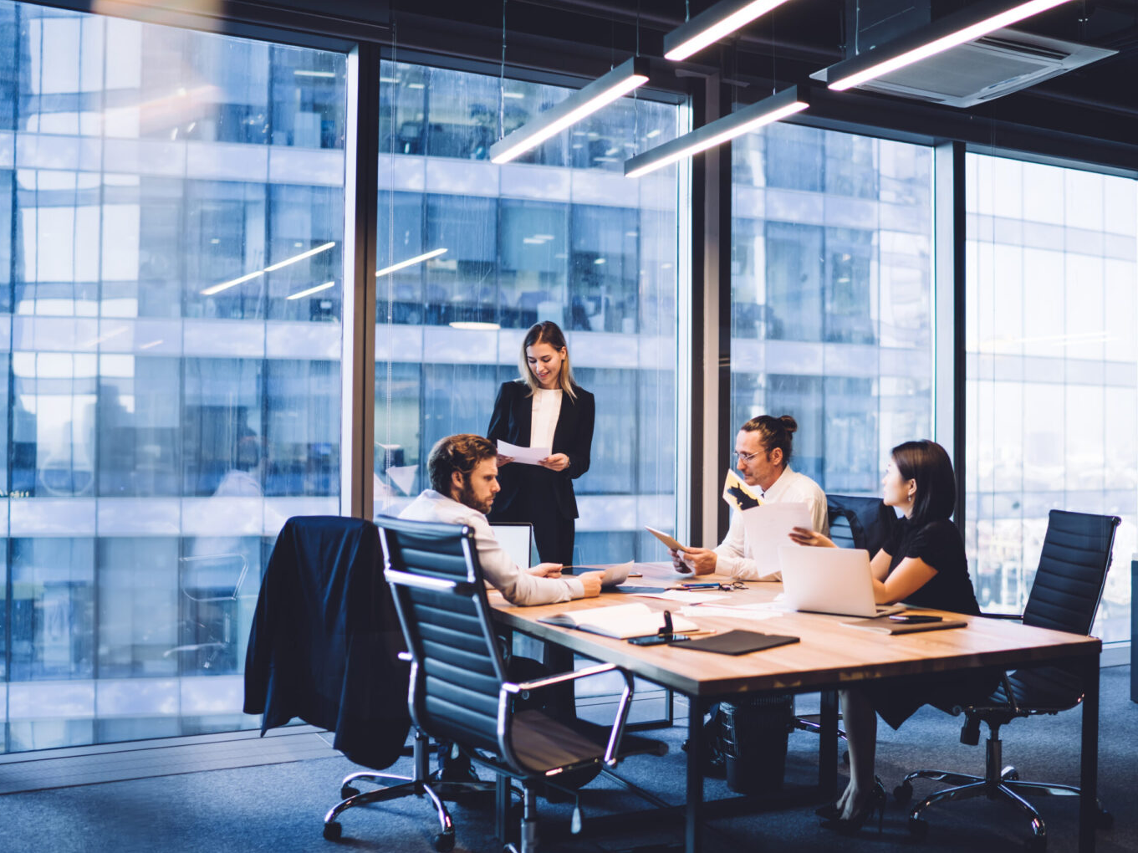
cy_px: 428
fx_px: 1249
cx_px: 623
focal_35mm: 38
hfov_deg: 48.9
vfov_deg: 37.7
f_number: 1.6
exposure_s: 1/400
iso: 400
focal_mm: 35
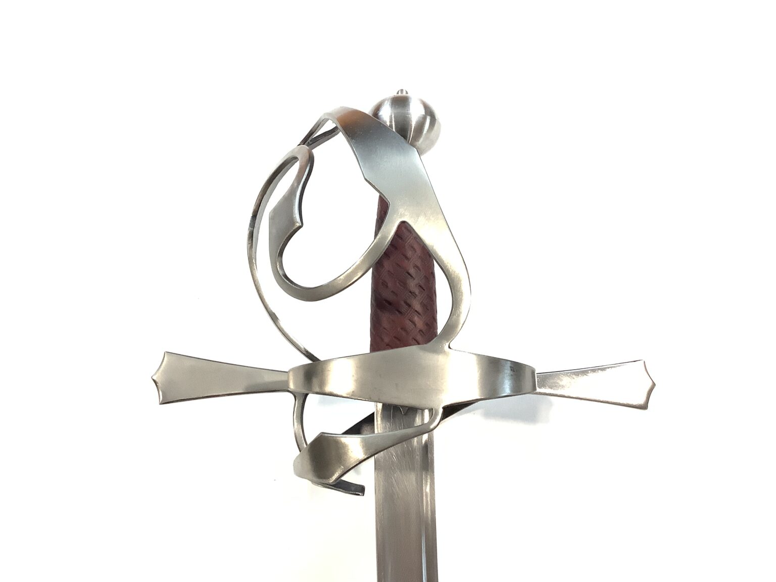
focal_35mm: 31
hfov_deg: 58.4
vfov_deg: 45.4
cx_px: 388
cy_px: 291
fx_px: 695
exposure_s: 1/60
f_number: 2.4
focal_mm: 3.3
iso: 250
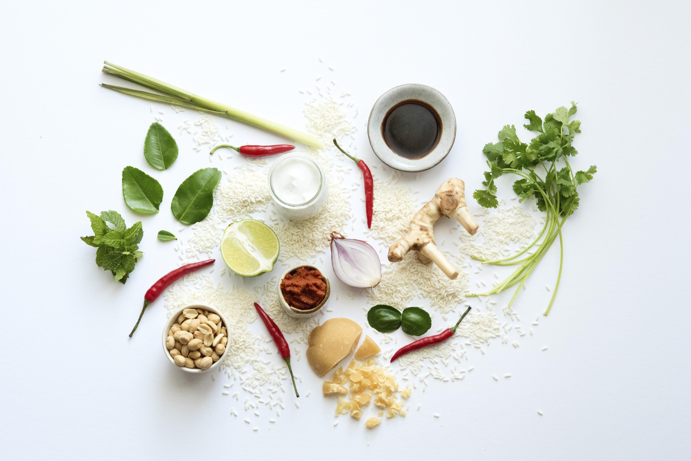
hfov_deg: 30.5
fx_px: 1267
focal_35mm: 66
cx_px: 346
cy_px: 230
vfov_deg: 20.6
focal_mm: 66
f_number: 13
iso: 5000
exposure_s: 1/60
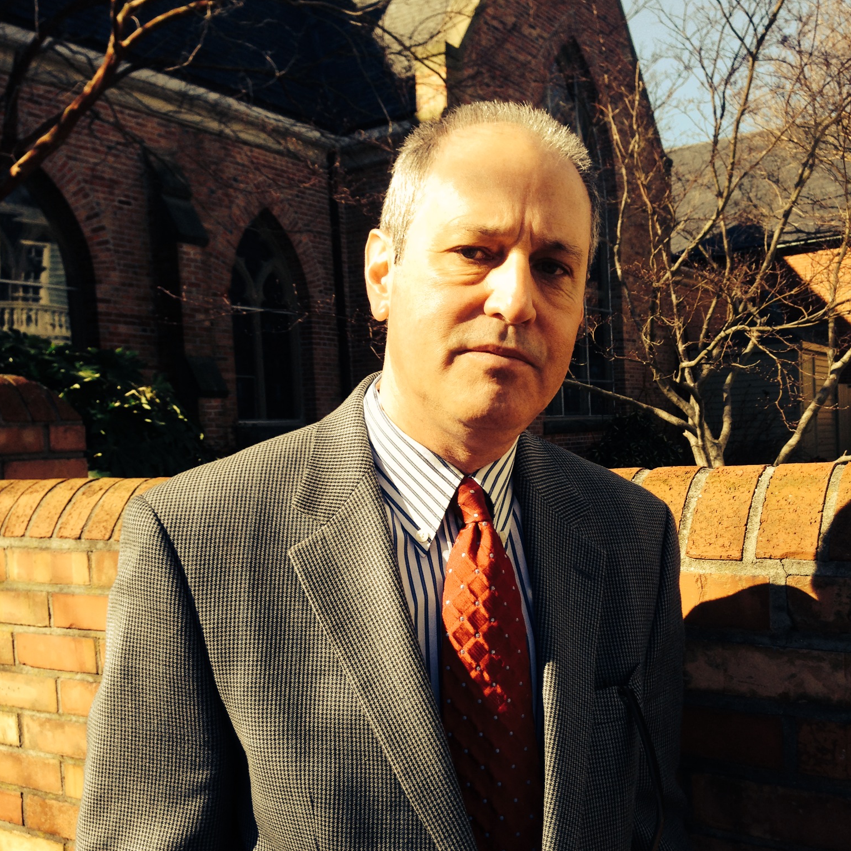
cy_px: 493
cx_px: 425
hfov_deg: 42.8
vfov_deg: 42.7
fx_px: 1085
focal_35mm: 39
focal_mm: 4.12
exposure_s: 1/847
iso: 50
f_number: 2.4
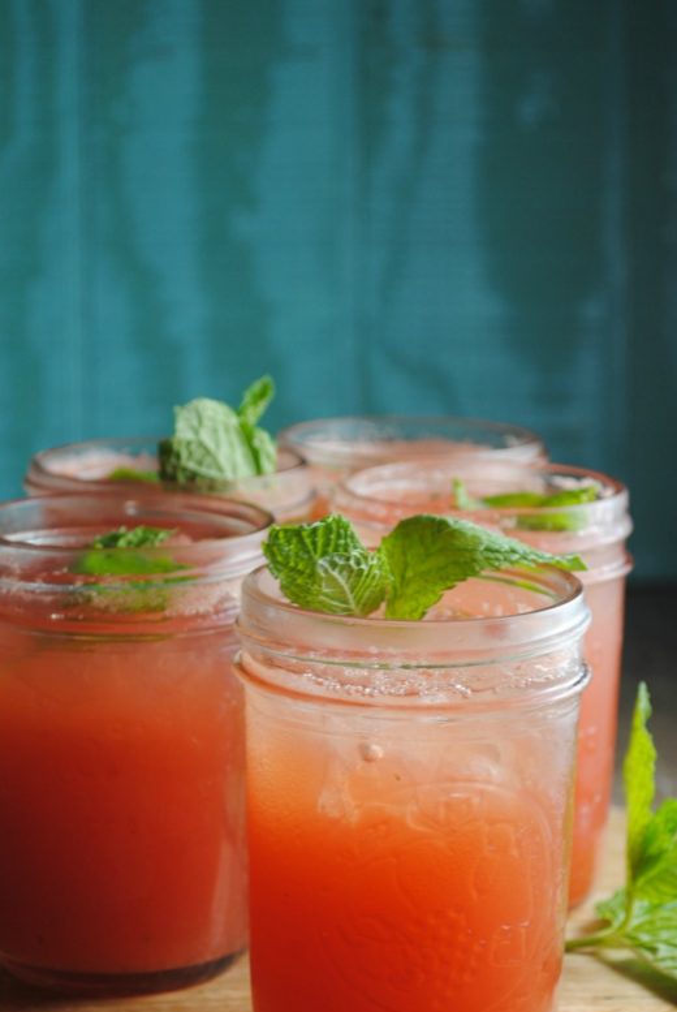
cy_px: 615
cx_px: 373
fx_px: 3057
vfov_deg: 18.8
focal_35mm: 109
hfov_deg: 12.6
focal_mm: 55
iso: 200
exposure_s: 1/30
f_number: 5.6
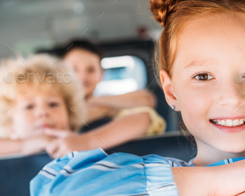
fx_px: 631
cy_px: 114
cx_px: 151
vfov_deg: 17.7
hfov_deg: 21.9
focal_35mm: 87
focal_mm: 50
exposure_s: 1/200
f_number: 3.5
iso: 500
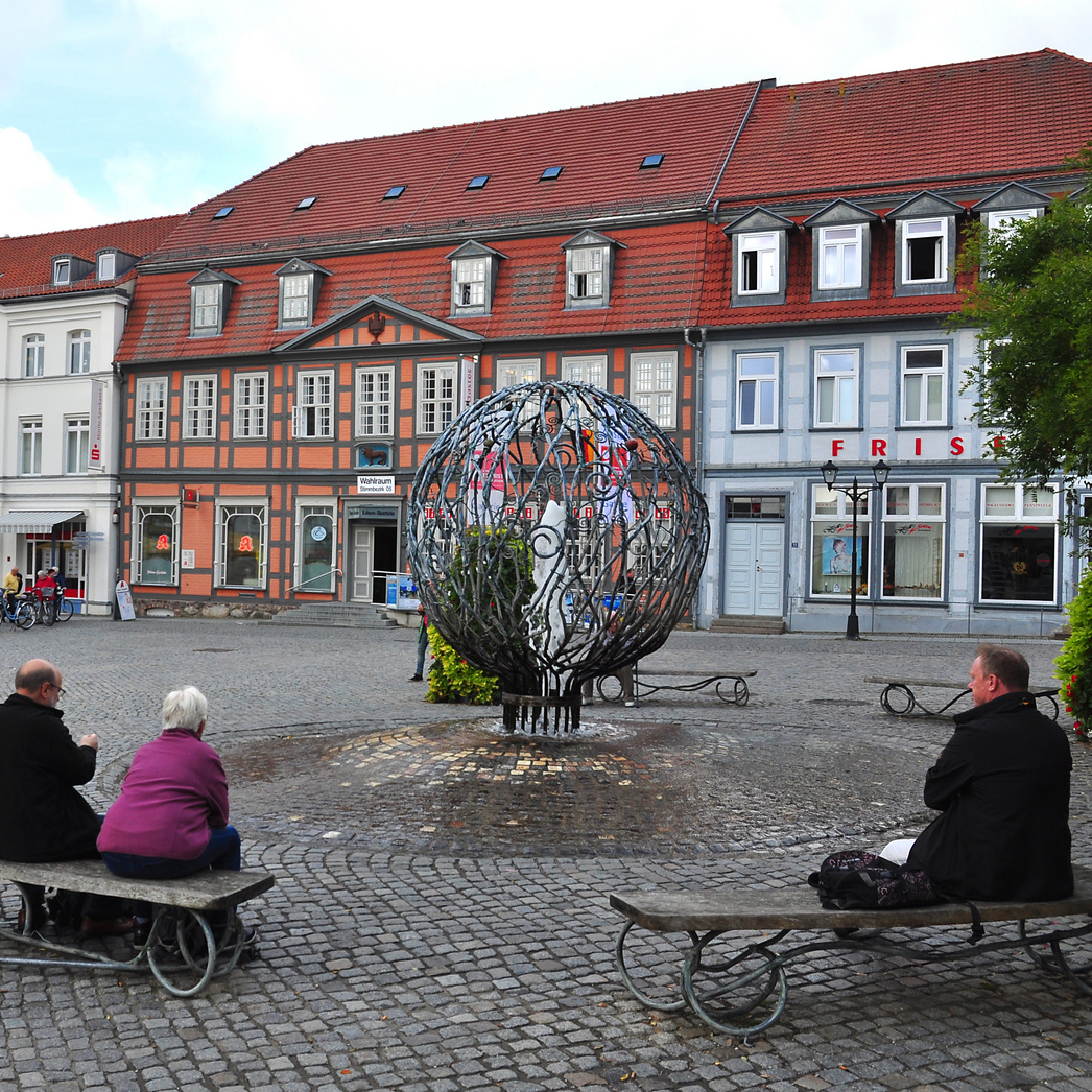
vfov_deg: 48.9
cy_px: 547
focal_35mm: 34
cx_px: 333
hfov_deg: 47.8
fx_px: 1201
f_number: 8
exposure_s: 1/250
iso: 200
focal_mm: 17
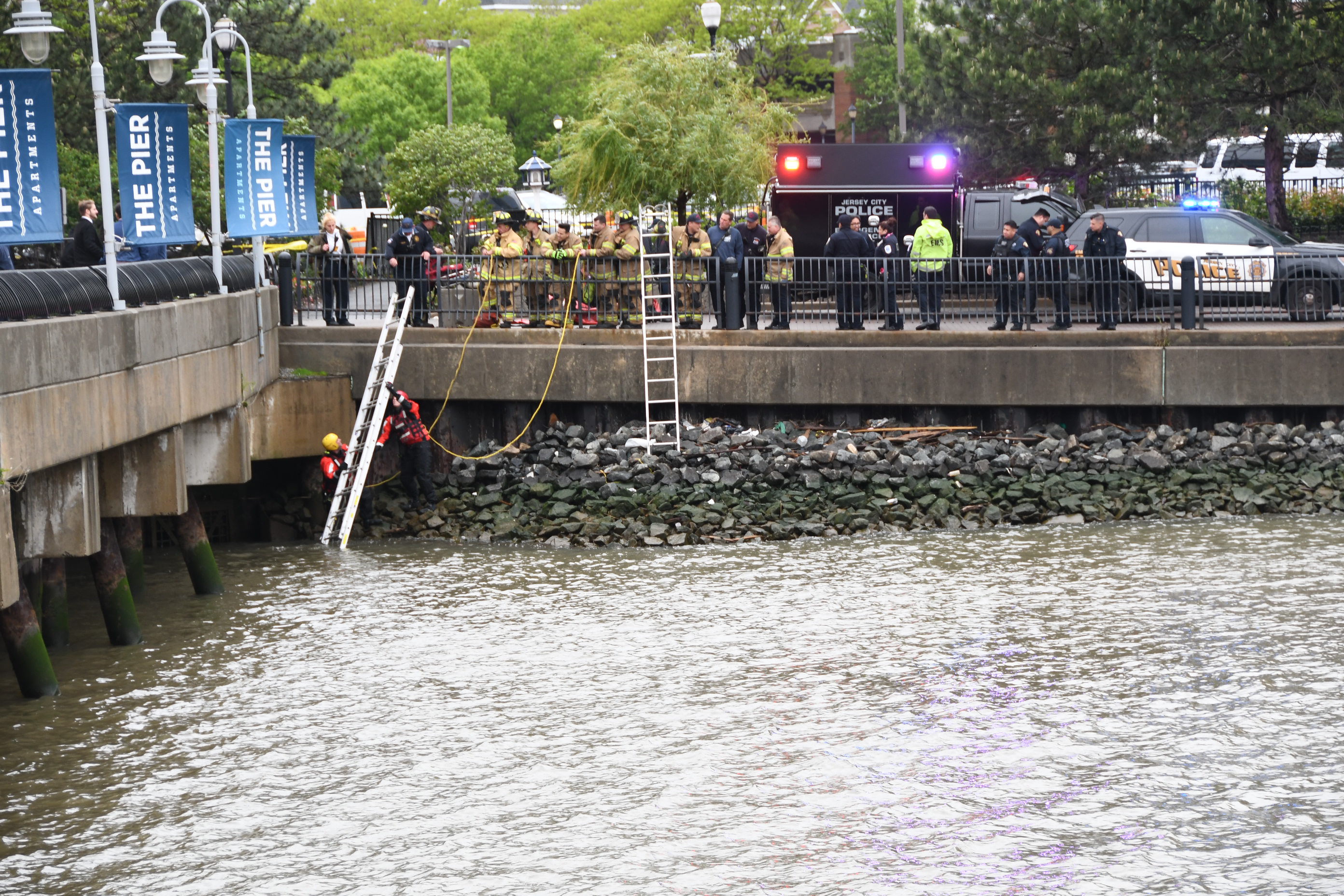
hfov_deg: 16.7
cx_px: 672
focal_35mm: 123
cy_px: 448
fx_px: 4592
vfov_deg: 11.1
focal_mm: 82
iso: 400
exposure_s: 1/125
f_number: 5
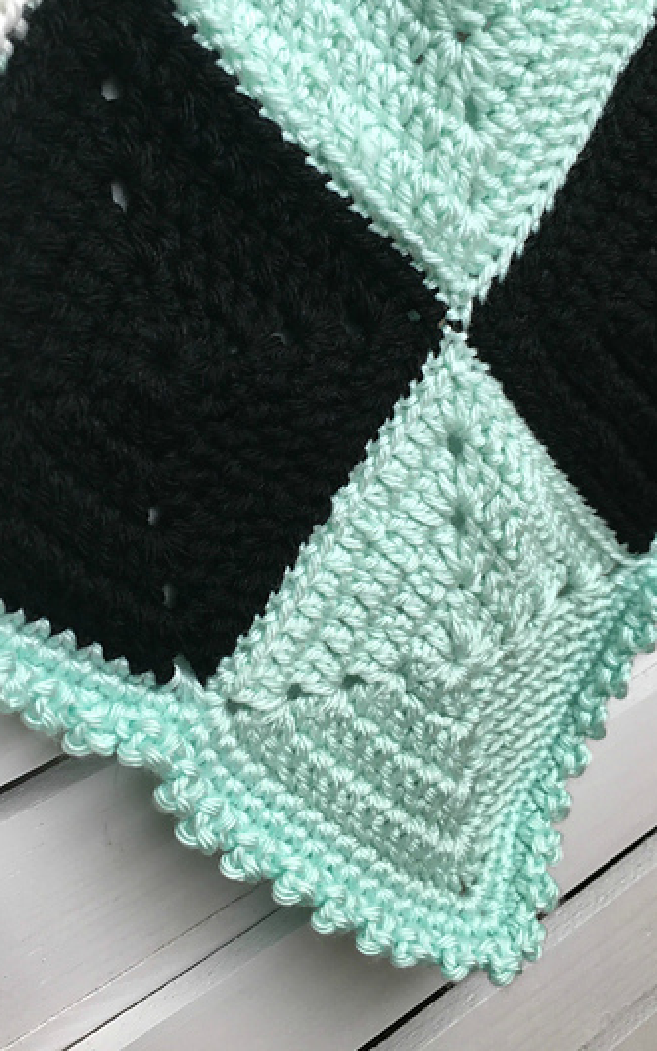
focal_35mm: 37
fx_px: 1060
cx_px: 335
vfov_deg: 52.5
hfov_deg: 34.4
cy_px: 433
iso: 40
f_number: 2.2
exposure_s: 1/30
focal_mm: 4.15
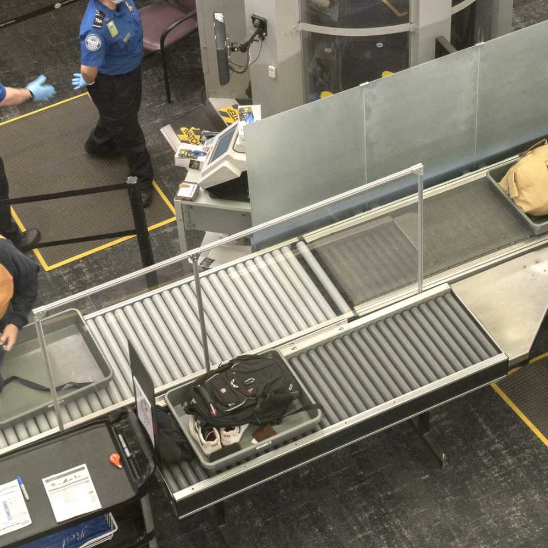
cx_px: 272
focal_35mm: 87
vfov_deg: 19.9
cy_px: 201
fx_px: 1558
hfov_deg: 19.9
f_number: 8
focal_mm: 48
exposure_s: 1/80
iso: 3200
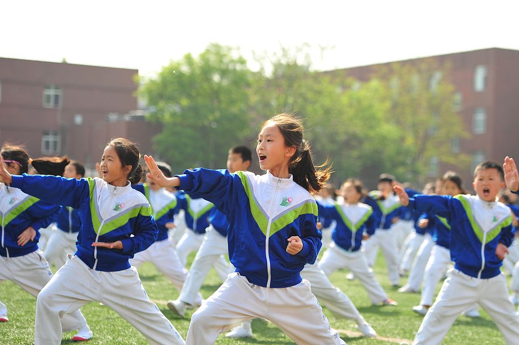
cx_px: 314
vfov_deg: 13.6
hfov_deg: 20.4
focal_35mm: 100
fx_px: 1440
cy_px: 212
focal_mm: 78
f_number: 2.8
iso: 200
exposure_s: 1/1250
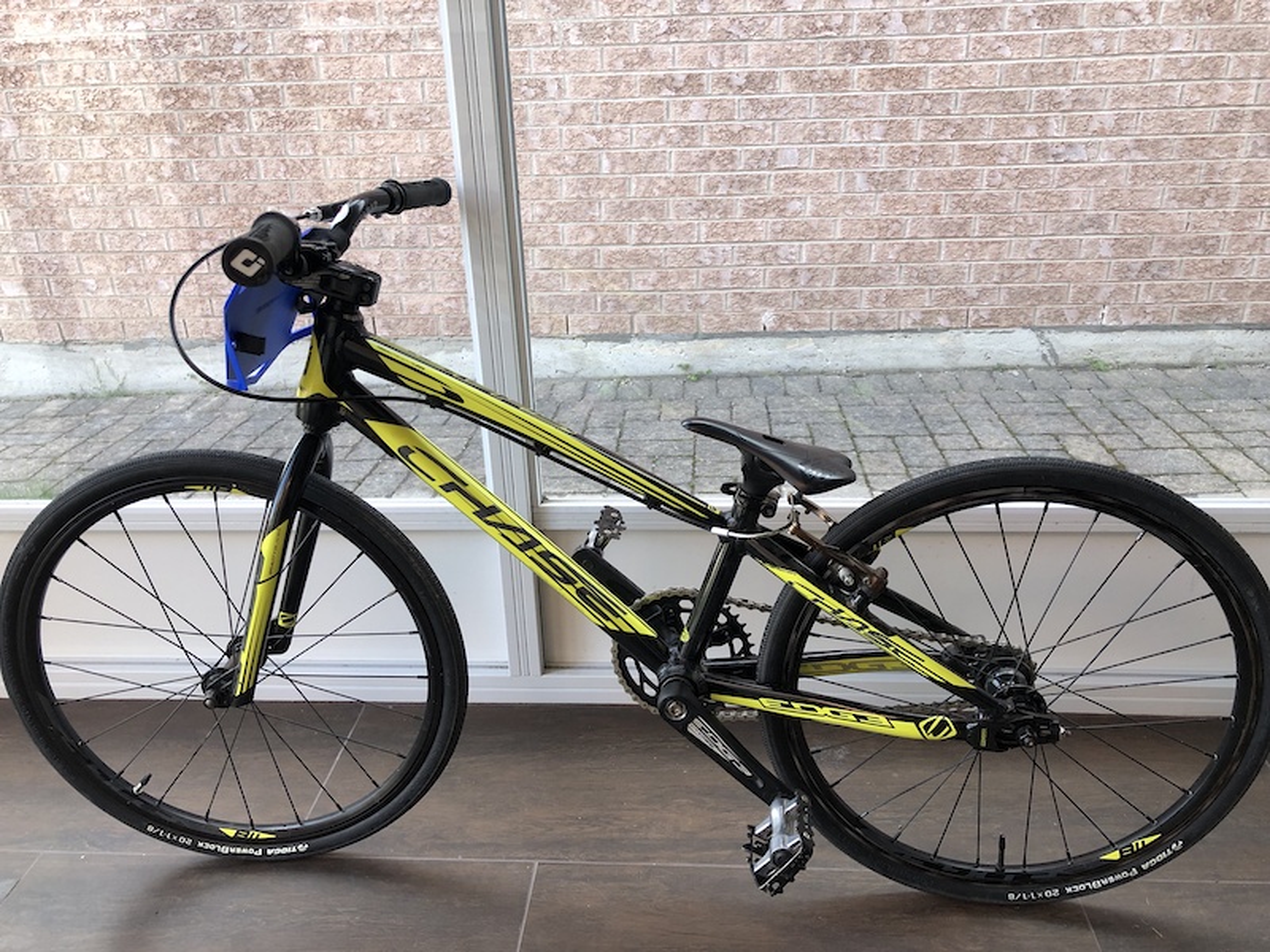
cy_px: 476
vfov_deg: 49.7
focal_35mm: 28
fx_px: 1027
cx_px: 635
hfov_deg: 63.4
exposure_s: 1/40
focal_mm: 4
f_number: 1.8
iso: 20
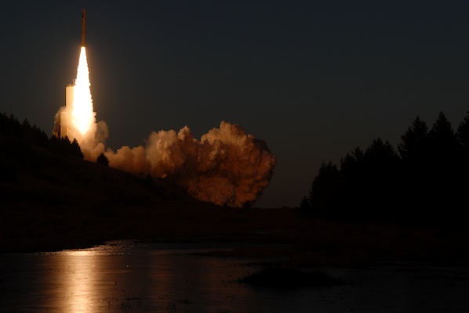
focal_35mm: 82
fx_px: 1076
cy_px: 156
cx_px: 234
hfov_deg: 24.6
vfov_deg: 16.6
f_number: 8
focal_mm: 55
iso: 100
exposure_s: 1/1000
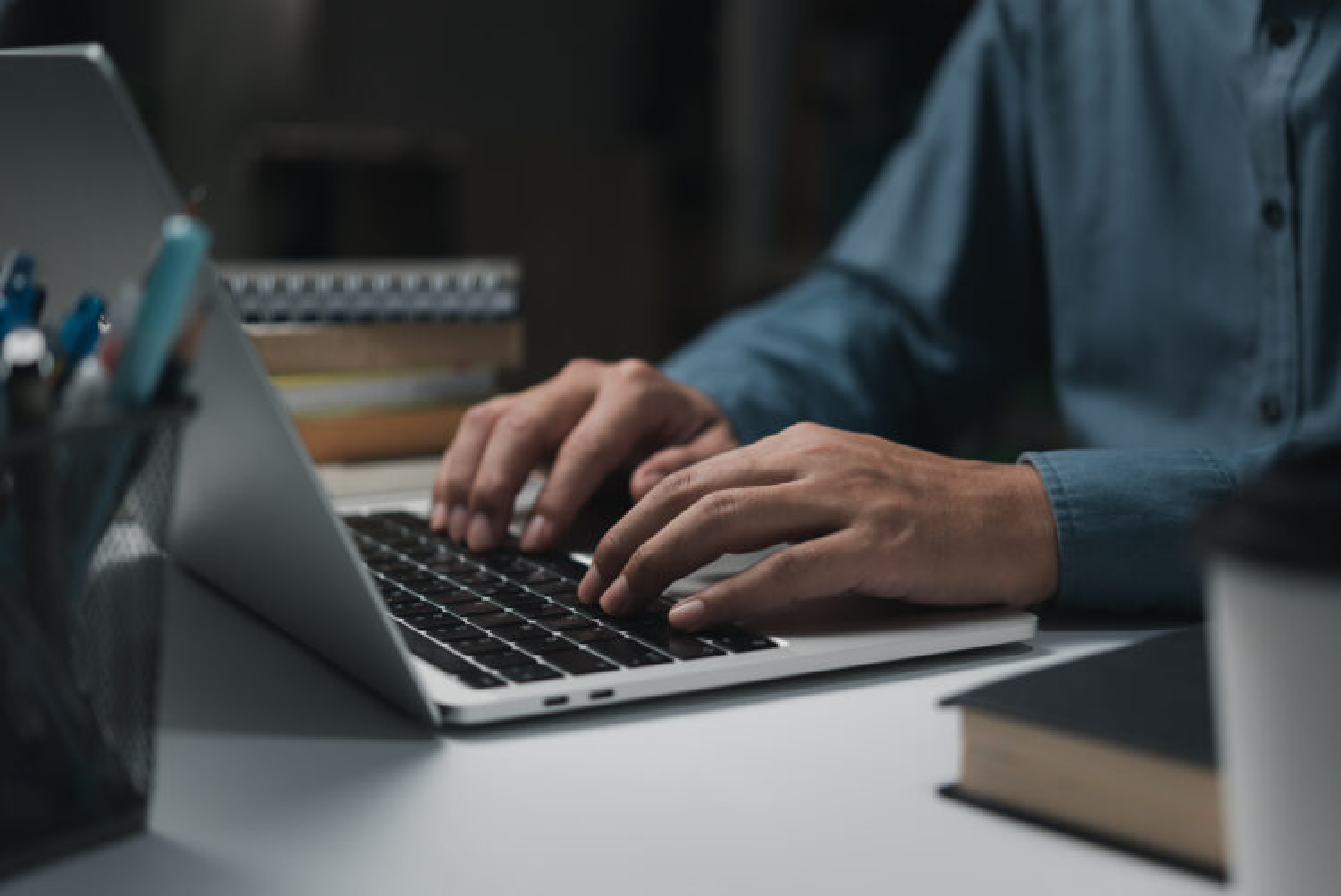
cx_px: 670
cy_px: 448
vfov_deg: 22.7
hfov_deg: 33.4
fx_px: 2236
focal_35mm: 60
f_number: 2.8
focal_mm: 60
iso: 100
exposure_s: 1/60
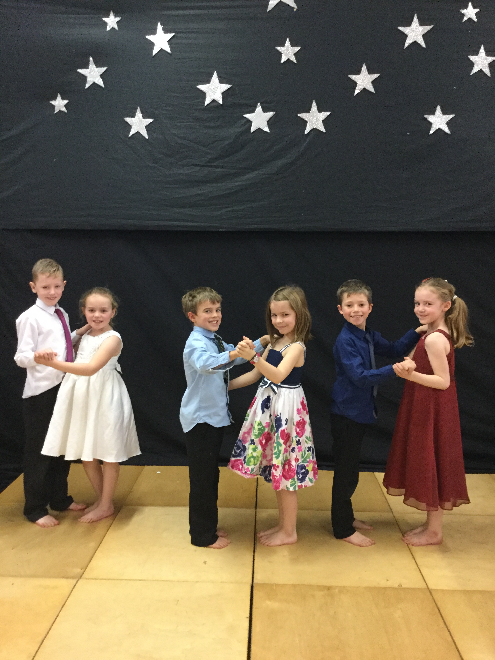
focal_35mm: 31
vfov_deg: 58.4
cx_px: 248
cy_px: 330
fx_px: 591
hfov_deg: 45.4
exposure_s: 1/25
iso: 200
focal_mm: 3.3
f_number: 2.4
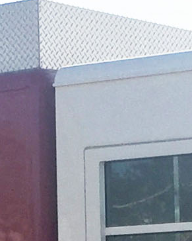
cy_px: 442
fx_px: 1805
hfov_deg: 6.1
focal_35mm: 254
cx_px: 179
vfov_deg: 7.4
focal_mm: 4.15
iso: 32
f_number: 2.2
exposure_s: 1/3597
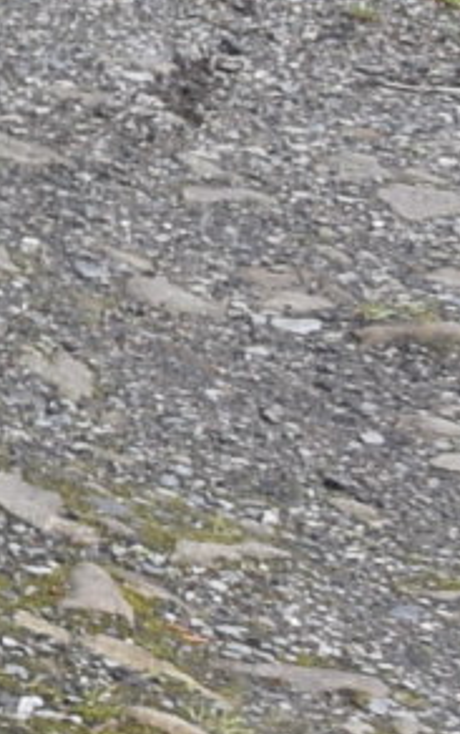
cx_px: -2363
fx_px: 4925
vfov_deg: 8.5
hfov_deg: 4.2
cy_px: 83
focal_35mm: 246
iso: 160
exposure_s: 1/400
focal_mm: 10
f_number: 5
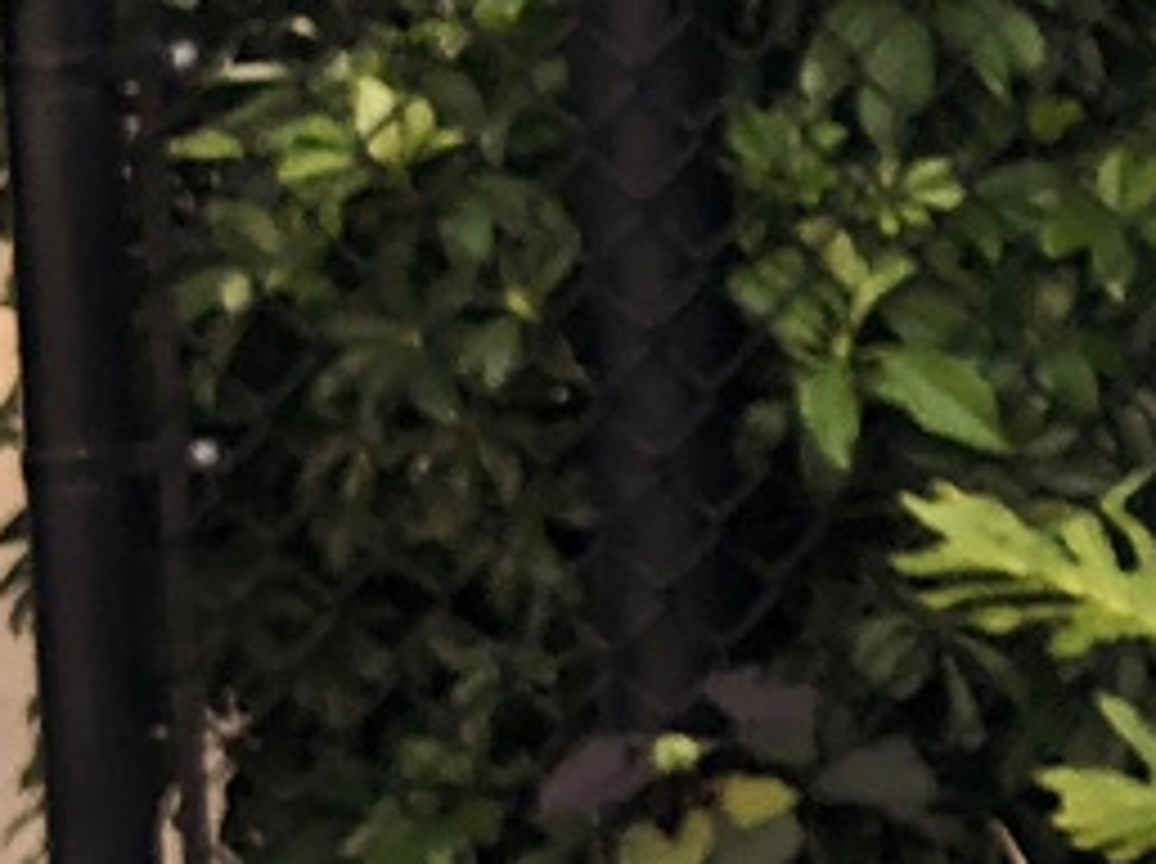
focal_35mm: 220
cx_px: 2811
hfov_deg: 8.3
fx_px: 7337
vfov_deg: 6.7
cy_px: -212
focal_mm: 3.99
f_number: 1.8
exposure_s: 1/120
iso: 32
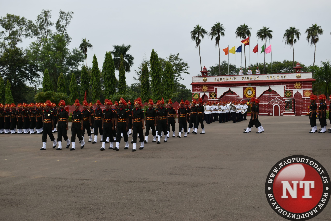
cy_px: 110
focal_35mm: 46
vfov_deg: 28.9
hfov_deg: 42.3
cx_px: 166
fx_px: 428
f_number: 6.3
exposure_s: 1/200
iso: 100
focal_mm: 31
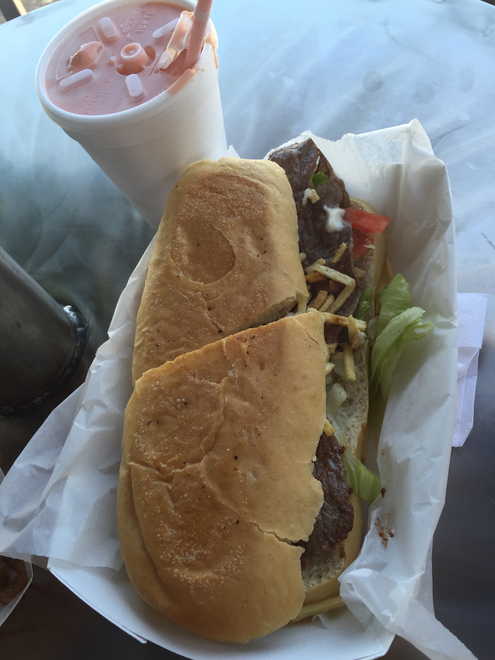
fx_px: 553
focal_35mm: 29
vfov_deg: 61.7
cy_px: 330
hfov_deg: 48.2
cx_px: 248
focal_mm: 4.15
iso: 32
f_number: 2.2
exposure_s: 1/286
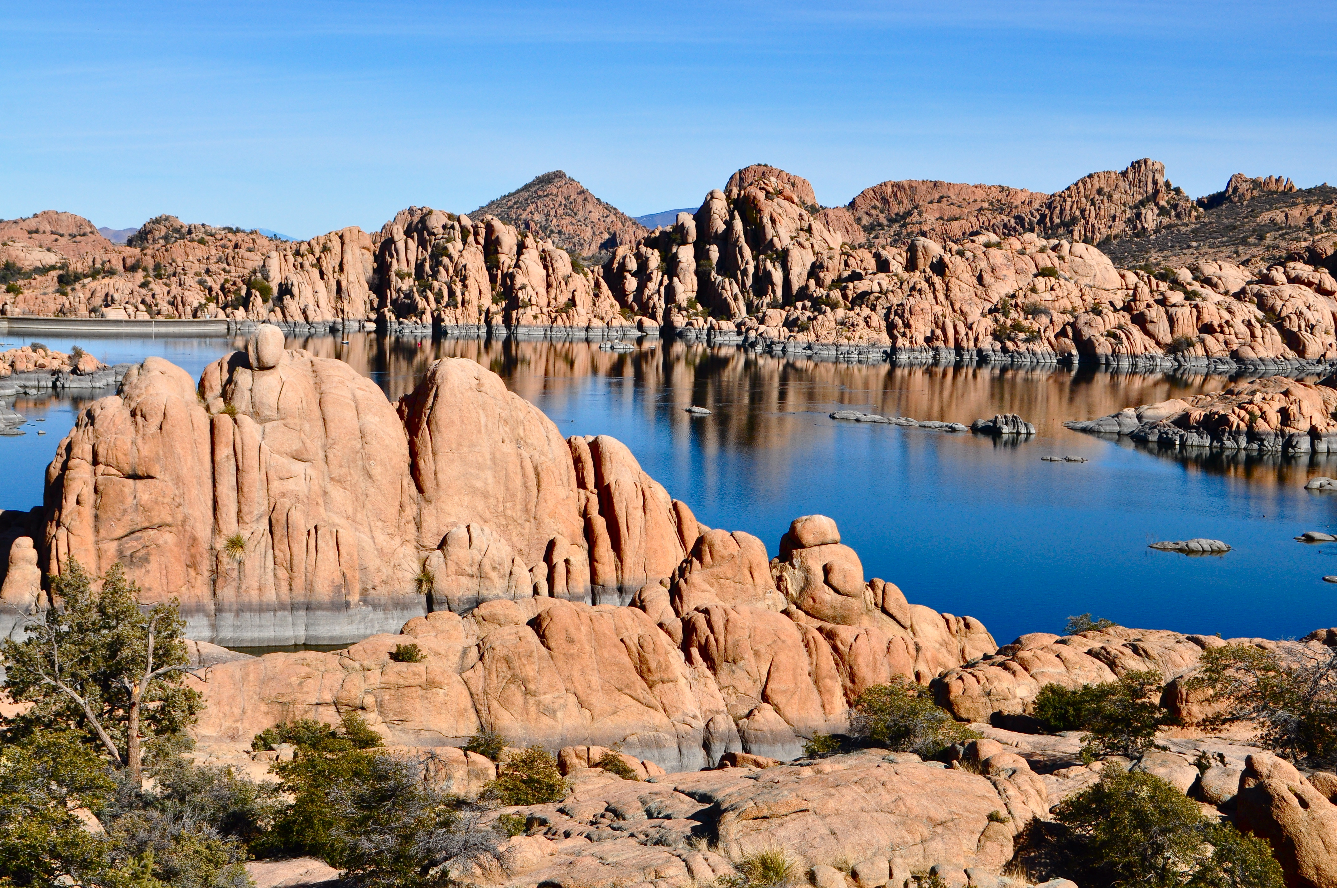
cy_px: 444
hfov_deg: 36.9
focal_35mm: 54
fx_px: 2003
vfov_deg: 25.0
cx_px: 668
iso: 320
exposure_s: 1/500
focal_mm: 36
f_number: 11
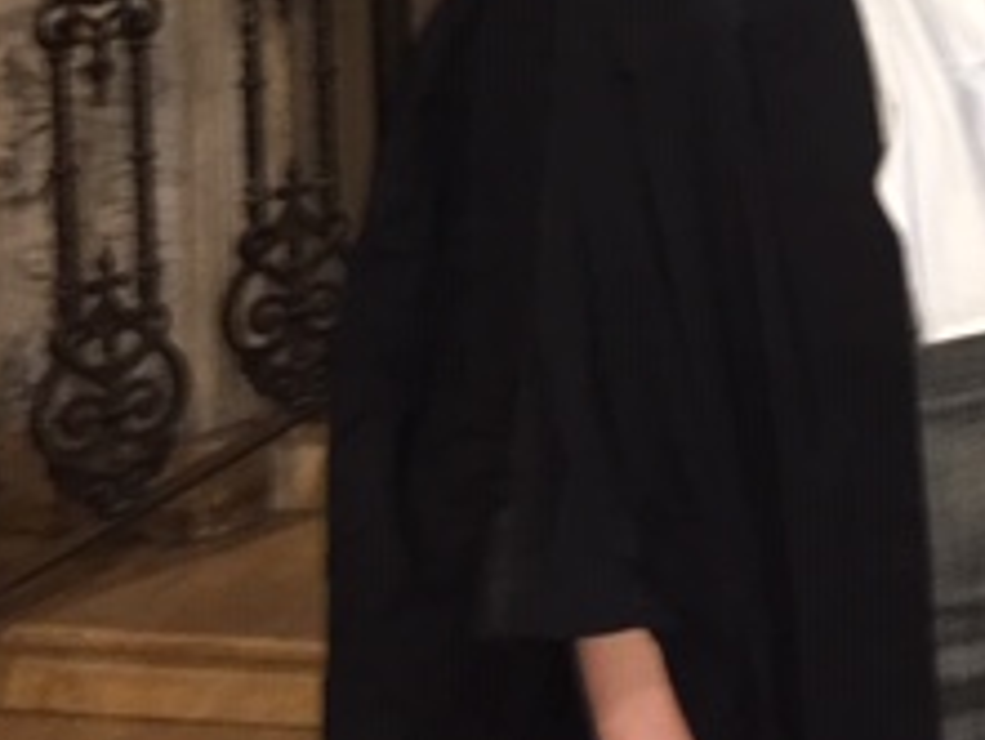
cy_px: -192
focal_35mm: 84
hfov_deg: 21.7
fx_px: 2392
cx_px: 1150
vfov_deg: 16.7
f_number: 2.2
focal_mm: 4.15
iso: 160
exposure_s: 1/17
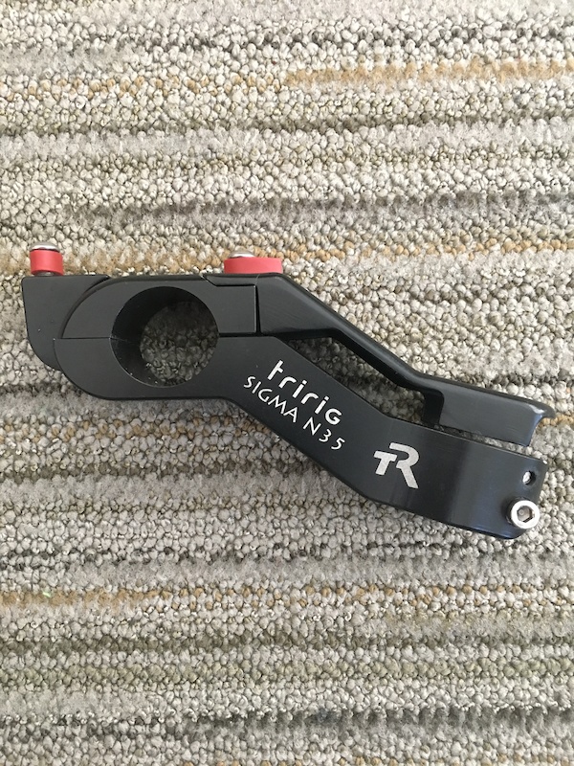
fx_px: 641
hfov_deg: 48.2
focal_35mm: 29
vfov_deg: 61.7
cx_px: 287
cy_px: 383
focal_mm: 4.15
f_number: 2.2
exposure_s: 1/15
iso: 400
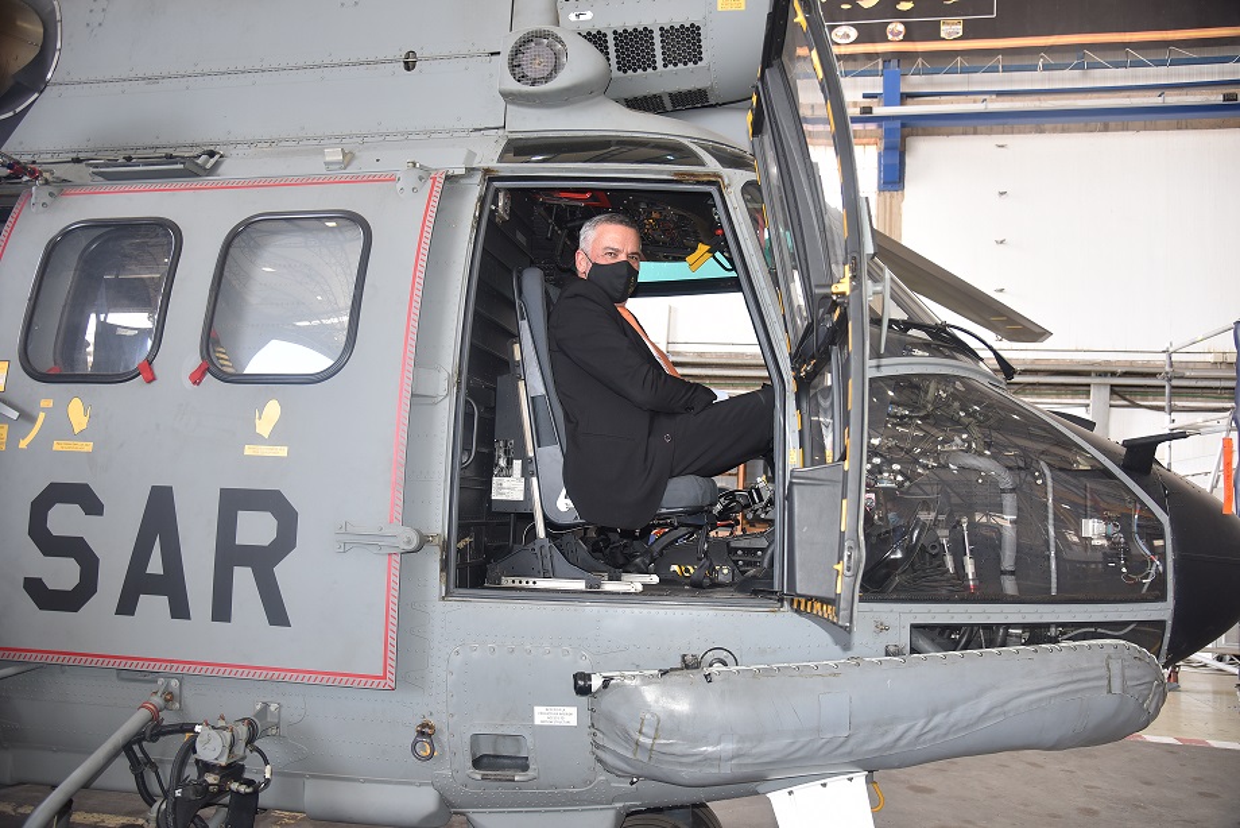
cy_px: 414
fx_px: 930
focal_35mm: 27
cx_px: 620
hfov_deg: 67.4
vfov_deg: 48.0
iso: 400
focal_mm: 27
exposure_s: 1/80
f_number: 4
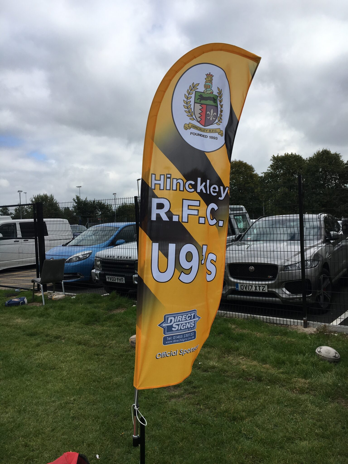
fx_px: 389
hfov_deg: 48.2
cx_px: 174
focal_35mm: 29
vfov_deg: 61.7
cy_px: 232
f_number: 2.2
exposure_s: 1/1603
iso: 25
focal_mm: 4.15
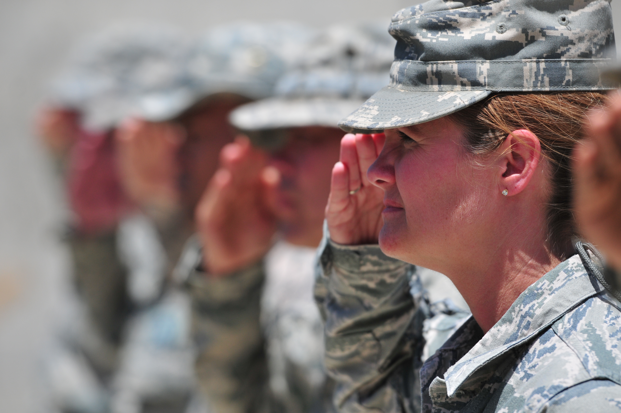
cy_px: 206
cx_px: 310
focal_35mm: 300
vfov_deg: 4.6
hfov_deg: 6.9
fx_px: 5169
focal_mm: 200
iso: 200
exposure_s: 1/3200
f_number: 3.2
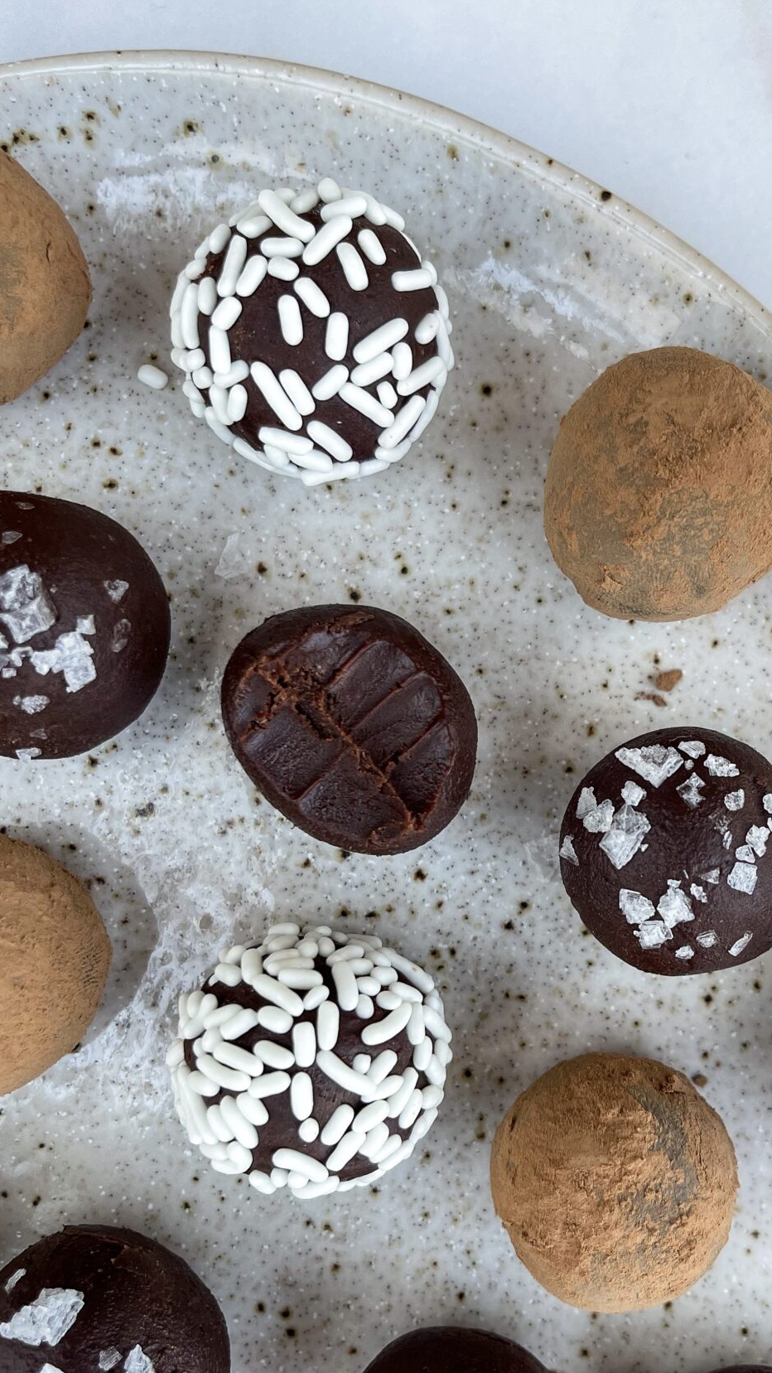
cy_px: 760
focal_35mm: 35
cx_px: 554
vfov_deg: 56.5
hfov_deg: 33.2
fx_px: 1274
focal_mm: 5.1
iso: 64
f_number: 1.6
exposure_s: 1/120
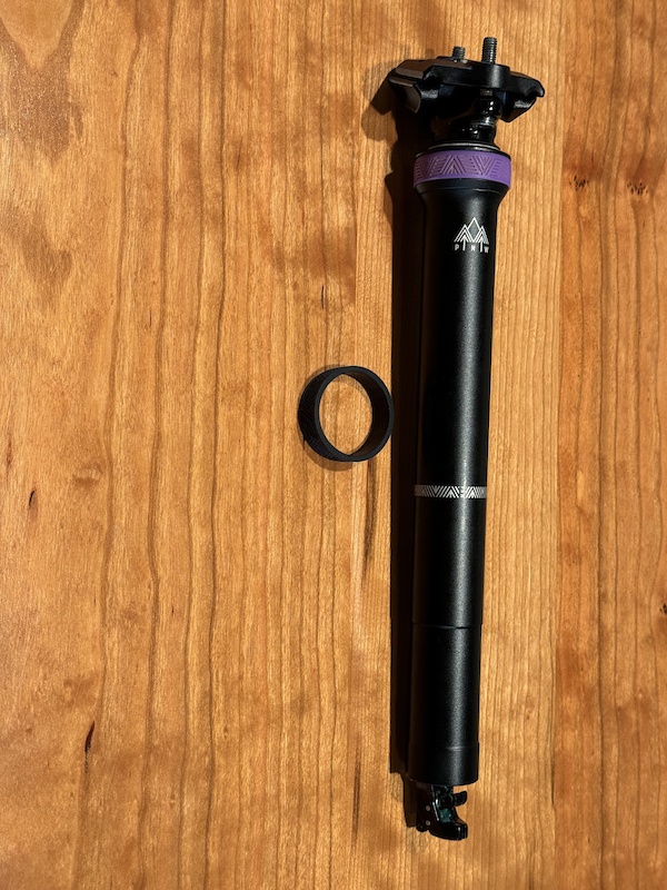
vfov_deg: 39.7
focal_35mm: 48
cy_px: 445
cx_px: 334
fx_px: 1233
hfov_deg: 30.3
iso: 200
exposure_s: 1/40
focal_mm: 6.76
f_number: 1.78
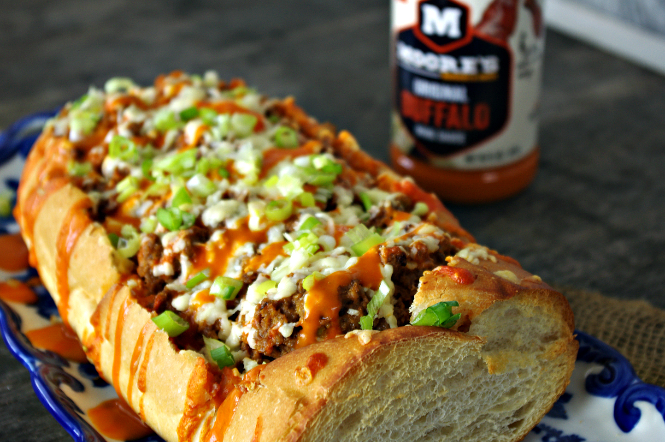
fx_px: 1181
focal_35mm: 64
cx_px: 332
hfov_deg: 31.5
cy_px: 221
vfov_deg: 21.2
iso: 200
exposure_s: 1/25
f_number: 4.5
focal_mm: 42.5
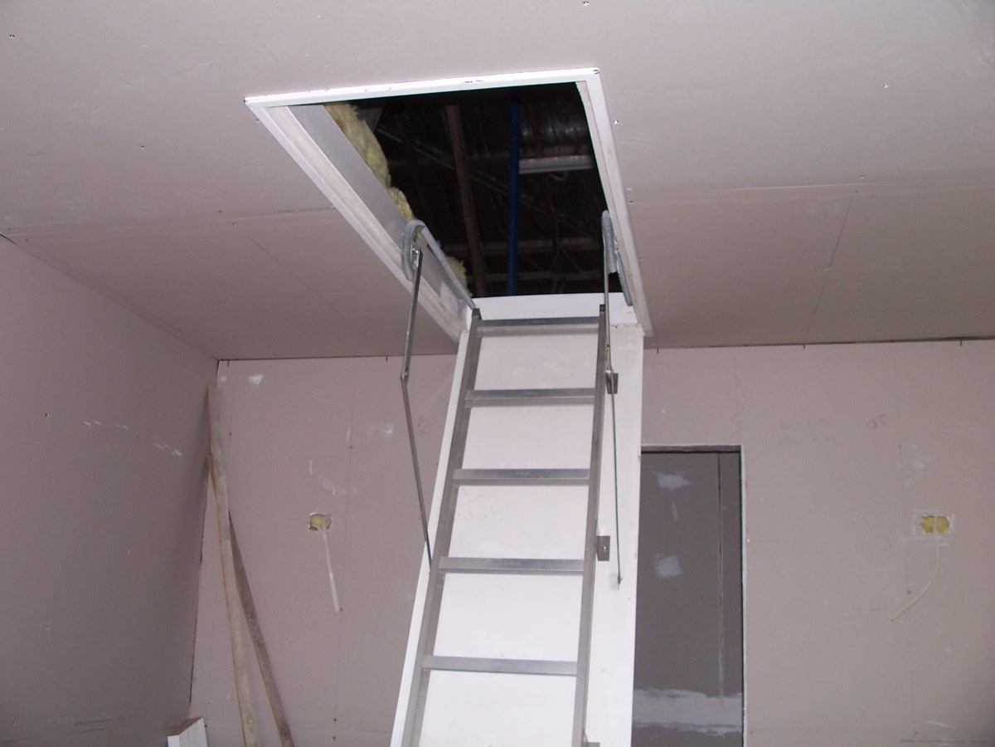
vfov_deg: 40.7
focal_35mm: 35
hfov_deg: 52.6
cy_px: 374
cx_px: 498
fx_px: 1006
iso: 80
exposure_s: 1/60
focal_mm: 6
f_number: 2.8
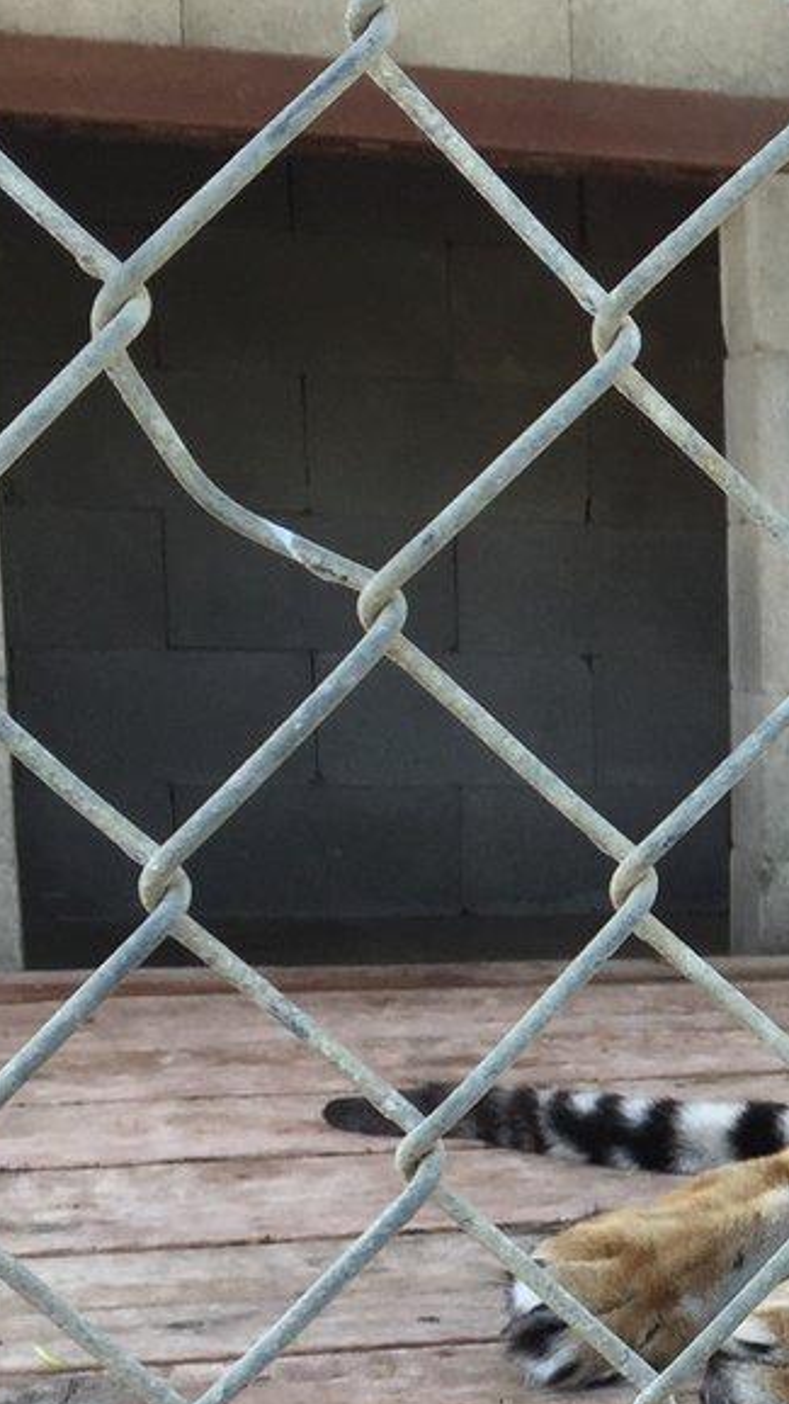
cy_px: 1123
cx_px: 1328
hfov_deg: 13.5
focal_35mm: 82
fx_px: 3051
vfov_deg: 25.5
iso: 32
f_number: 2.2
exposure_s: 1/120
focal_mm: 4.15
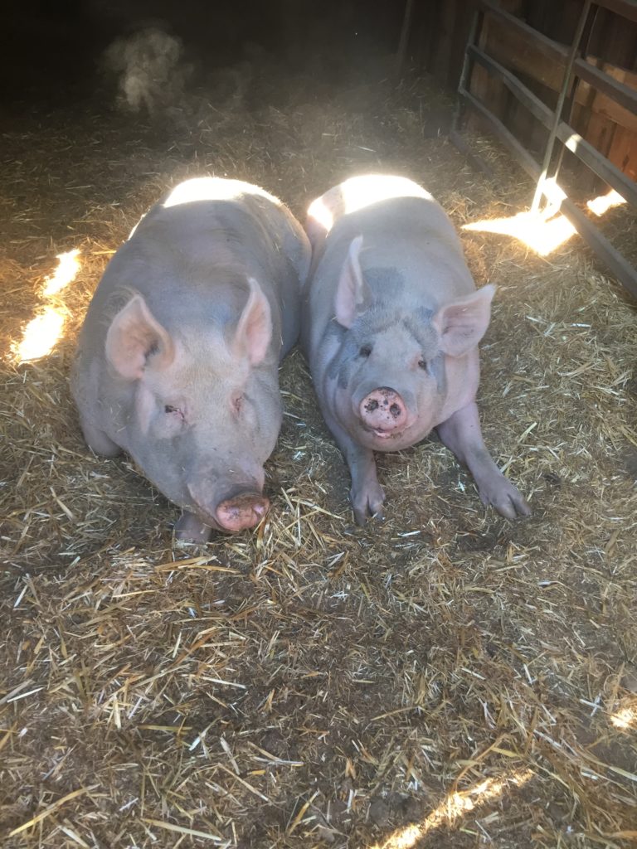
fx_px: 712
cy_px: 424
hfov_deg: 48.2
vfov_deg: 61.7
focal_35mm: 29
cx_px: 318
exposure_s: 1/30
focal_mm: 4.15
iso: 40
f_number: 2.2
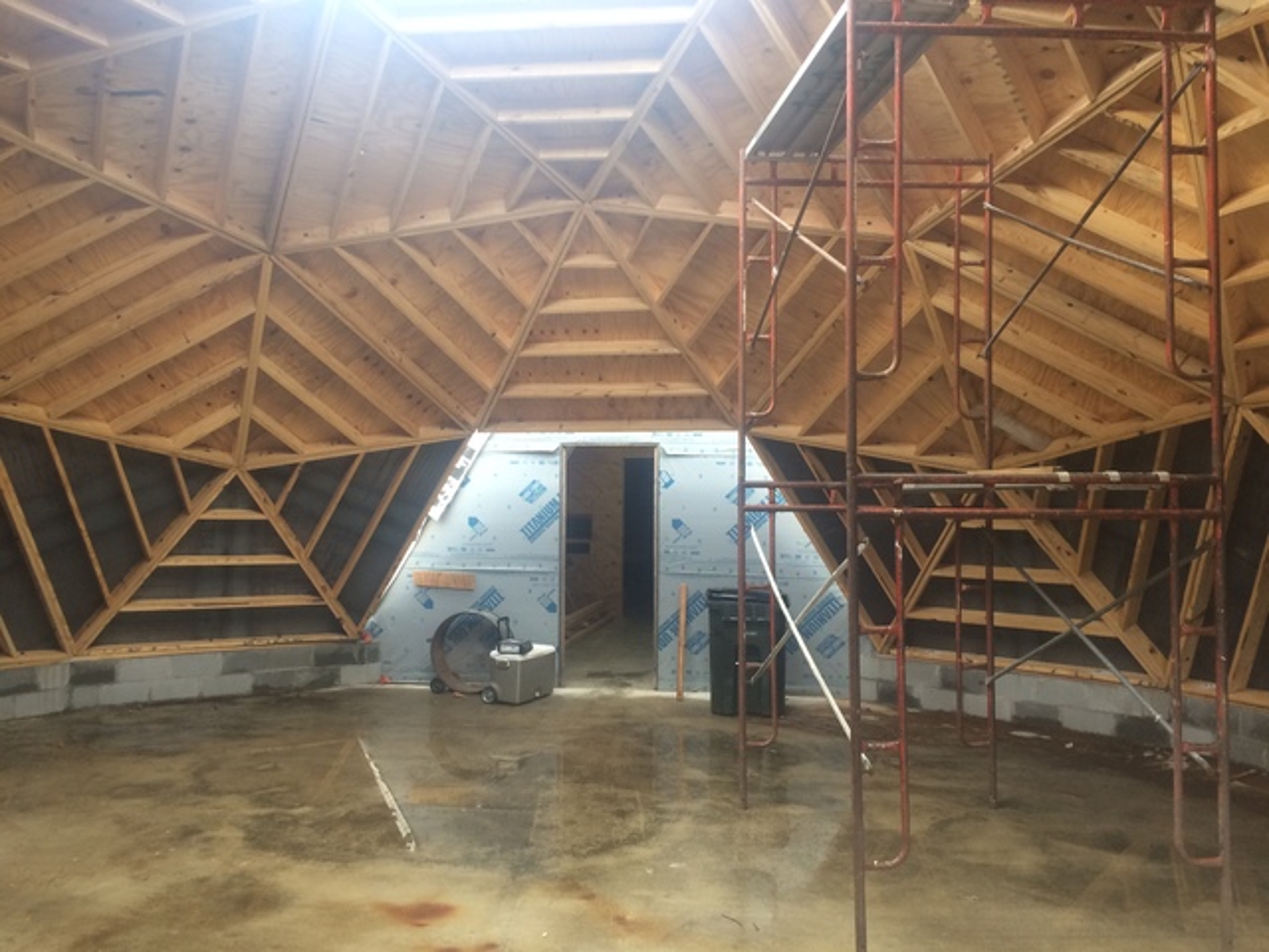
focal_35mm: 29
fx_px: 1063
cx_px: 634
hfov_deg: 61.7
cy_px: 476
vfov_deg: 48.2
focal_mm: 4.15
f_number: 2.2
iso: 40
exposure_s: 1/40
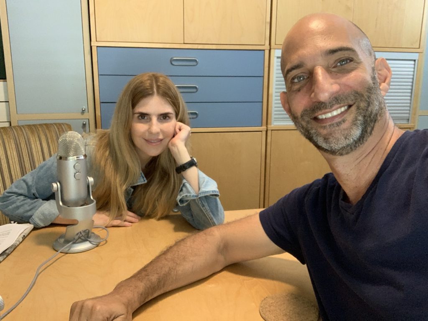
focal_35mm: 32
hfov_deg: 56.8
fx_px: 396
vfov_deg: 44.2
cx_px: 214
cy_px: 160
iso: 320
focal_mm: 2.87
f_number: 2.2
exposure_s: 1/40
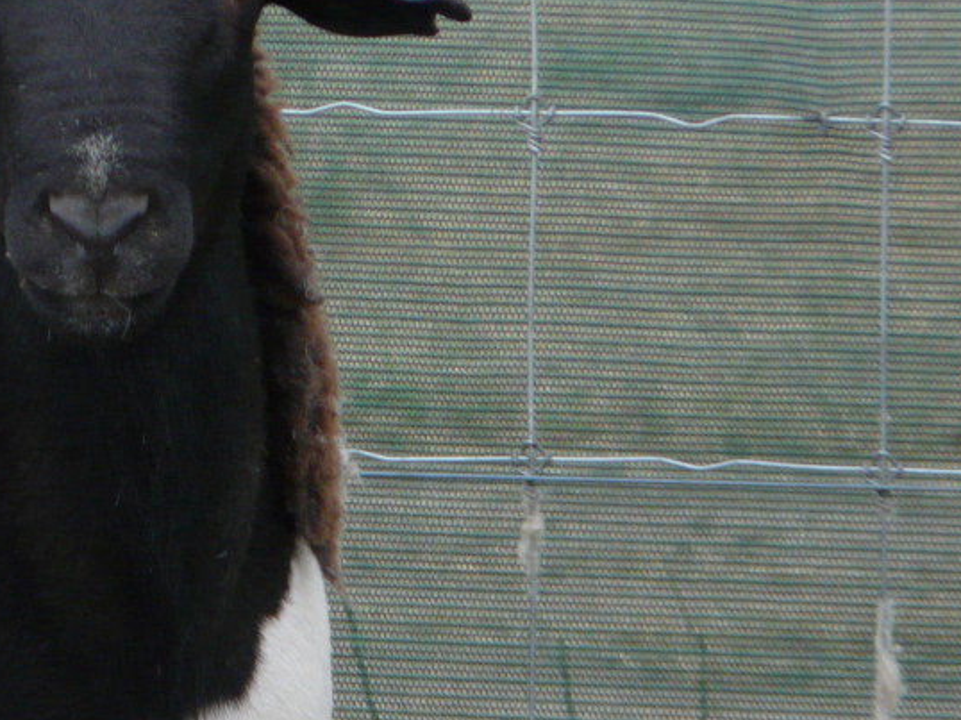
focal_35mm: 960
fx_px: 26639
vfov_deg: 1.5
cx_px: 152
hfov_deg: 2.1
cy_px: 493
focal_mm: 82.8
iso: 200
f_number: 4.2
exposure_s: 1/250
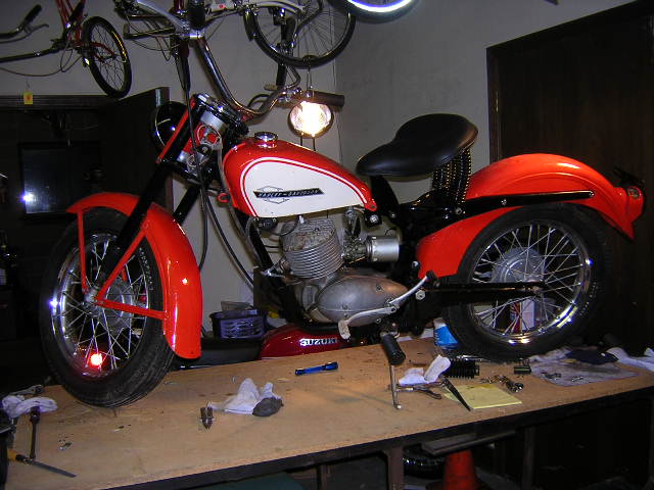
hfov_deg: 51.4
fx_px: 680
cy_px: 245
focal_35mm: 36
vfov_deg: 39.7
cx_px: 327
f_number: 2.6
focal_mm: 4.7
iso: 140
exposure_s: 1/60.1
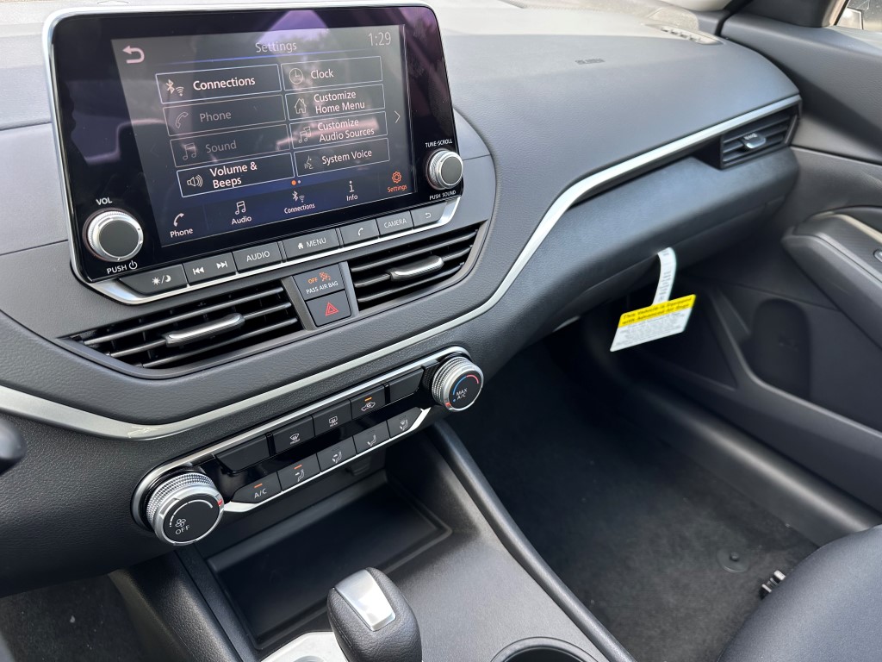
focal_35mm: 24
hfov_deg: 71.6
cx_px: 441
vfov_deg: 56.8
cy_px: 331
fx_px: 612
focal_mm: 6.86
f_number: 1.78
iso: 100
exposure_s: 1/167
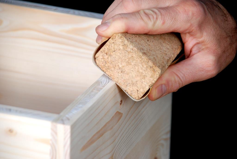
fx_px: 1334
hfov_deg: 10.1
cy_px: 80
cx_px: 118
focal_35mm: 202
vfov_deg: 6.8
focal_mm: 135
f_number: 5.6
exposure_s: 1/50
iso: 400
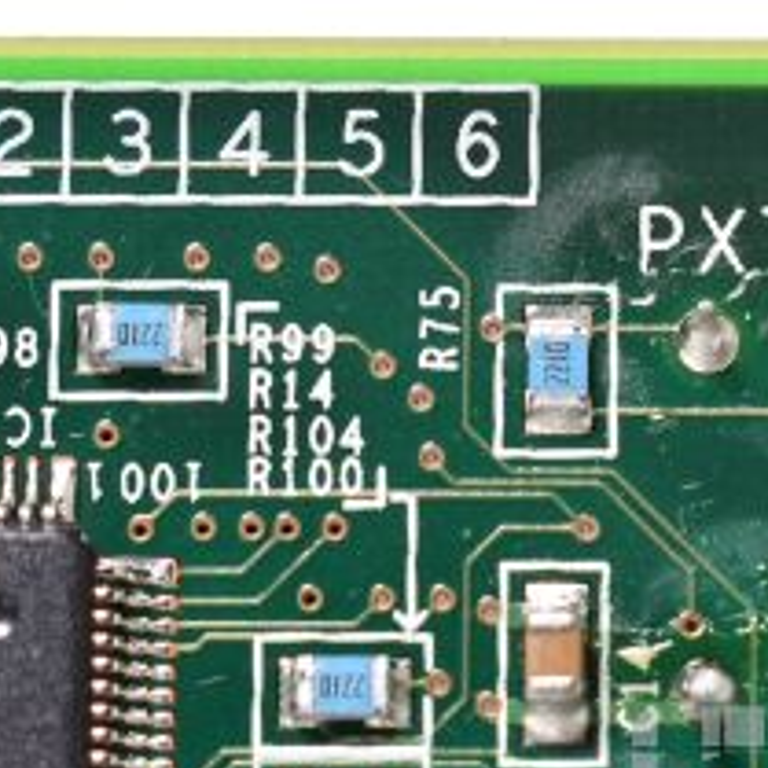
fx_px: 5909
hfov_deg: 7.4
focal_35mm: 235
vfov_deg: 7.4
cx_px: 1000
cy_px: 797
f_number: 11
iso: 400
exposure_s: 1/125
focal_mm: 55
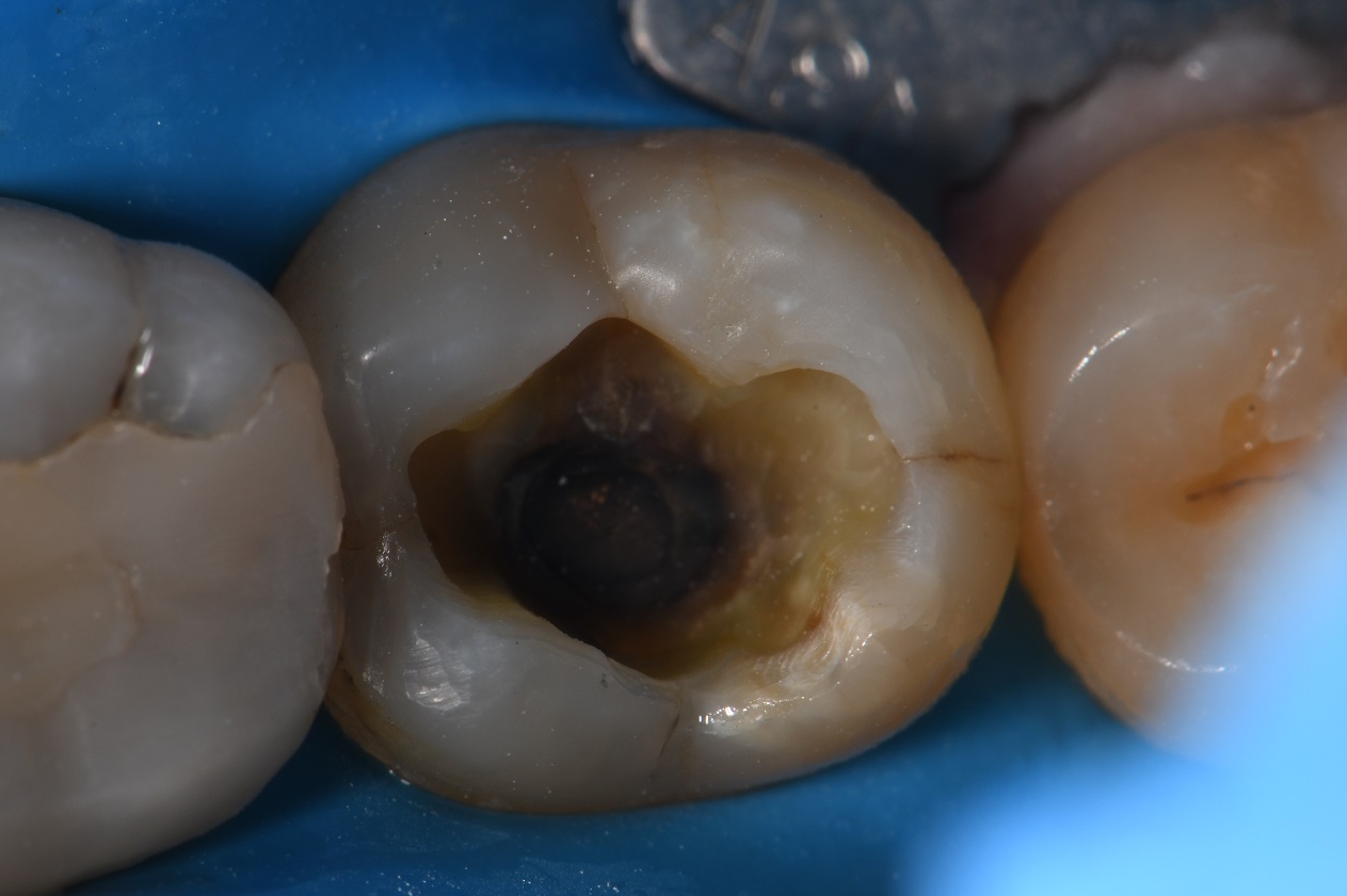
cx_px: 656
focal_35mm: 168
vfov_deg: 8.2
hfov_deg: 12.2
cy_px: 478
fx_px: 6283
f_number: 32
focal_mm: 105
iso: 200
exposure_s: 1/160
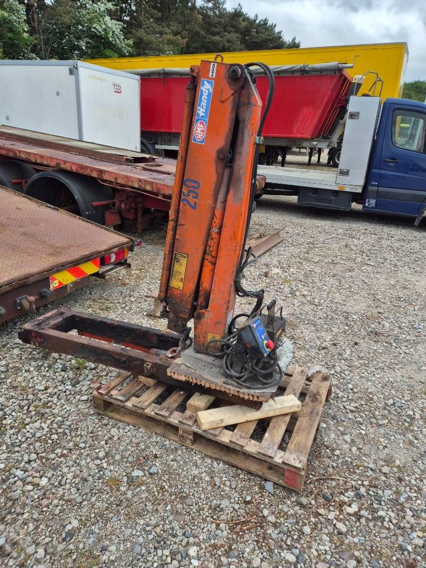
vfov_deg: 71.6
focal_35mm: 24
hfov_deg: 56.8
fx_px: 394
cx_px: 210
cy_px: 276
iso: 25
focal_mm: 5.4
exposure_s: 1/502
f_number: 1.8
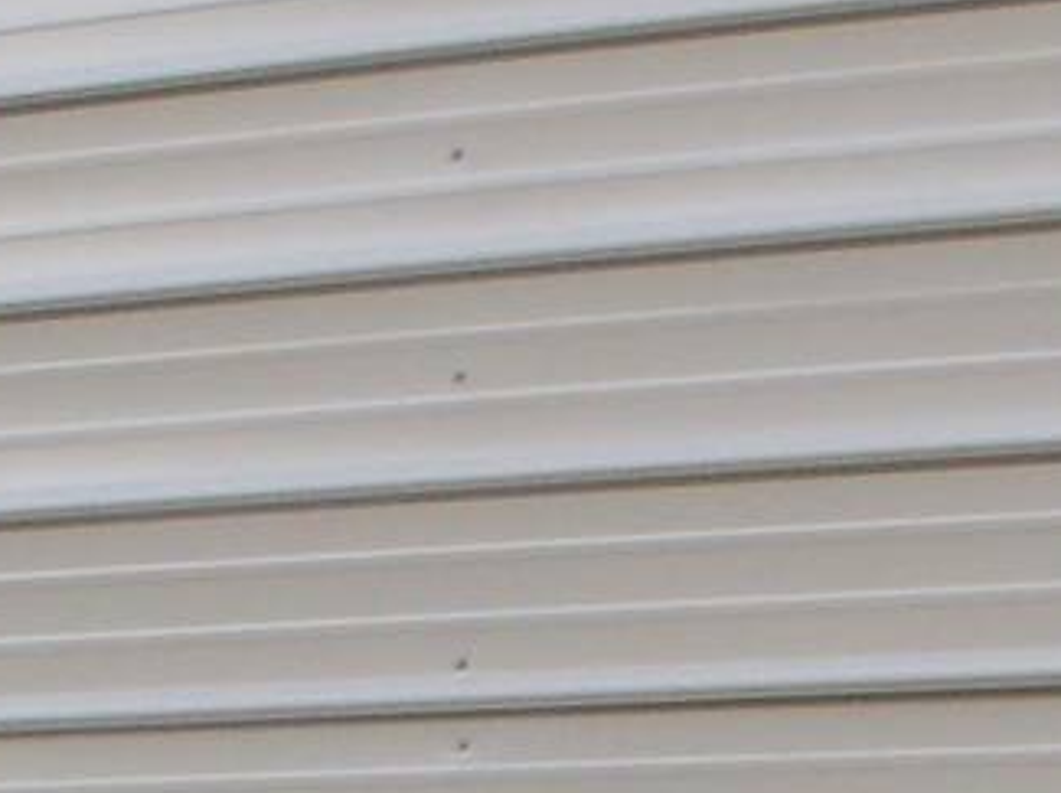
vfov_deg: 7.0
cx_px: 424
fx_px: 6338
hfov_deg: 9.6
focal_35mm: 207
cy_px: 1423
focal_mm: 6.3
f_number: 3
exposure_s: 1/30
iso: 64
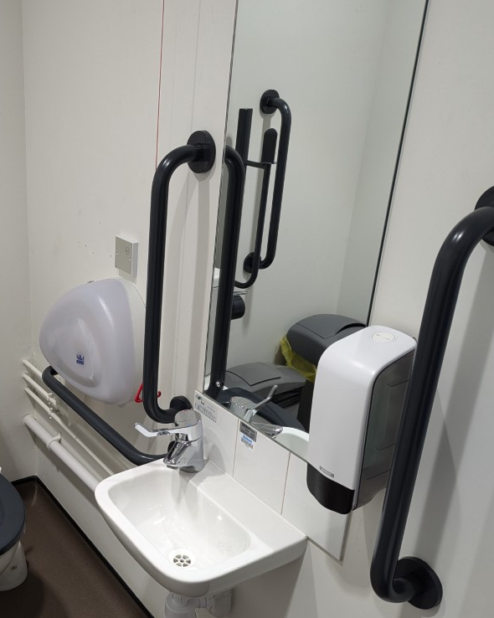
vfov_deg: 47.8
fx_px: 695
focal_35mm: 38
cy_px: 358
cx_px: 88
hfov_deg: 37.5
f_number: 1.85
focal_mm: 6.81
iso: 54
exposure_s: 1/33.3
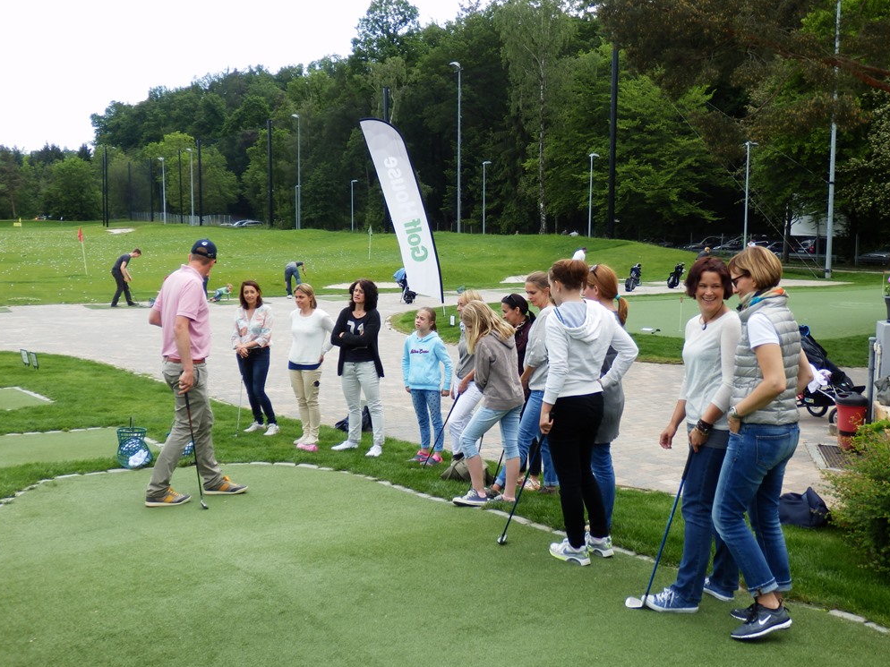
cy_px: 340
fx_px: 874
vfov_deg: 41.8
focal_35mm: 34
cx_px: 450
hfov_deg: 54.0
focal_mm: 6
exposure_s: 1/200
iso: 80
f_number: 3.4
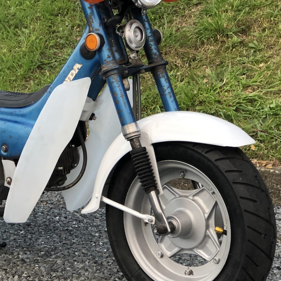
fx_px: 1056
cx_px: 39
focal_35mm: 115
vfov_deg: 15.1
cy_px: 104
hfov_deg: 15.0
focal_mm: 6.6
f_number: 2.8
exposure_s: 1/30
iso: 32
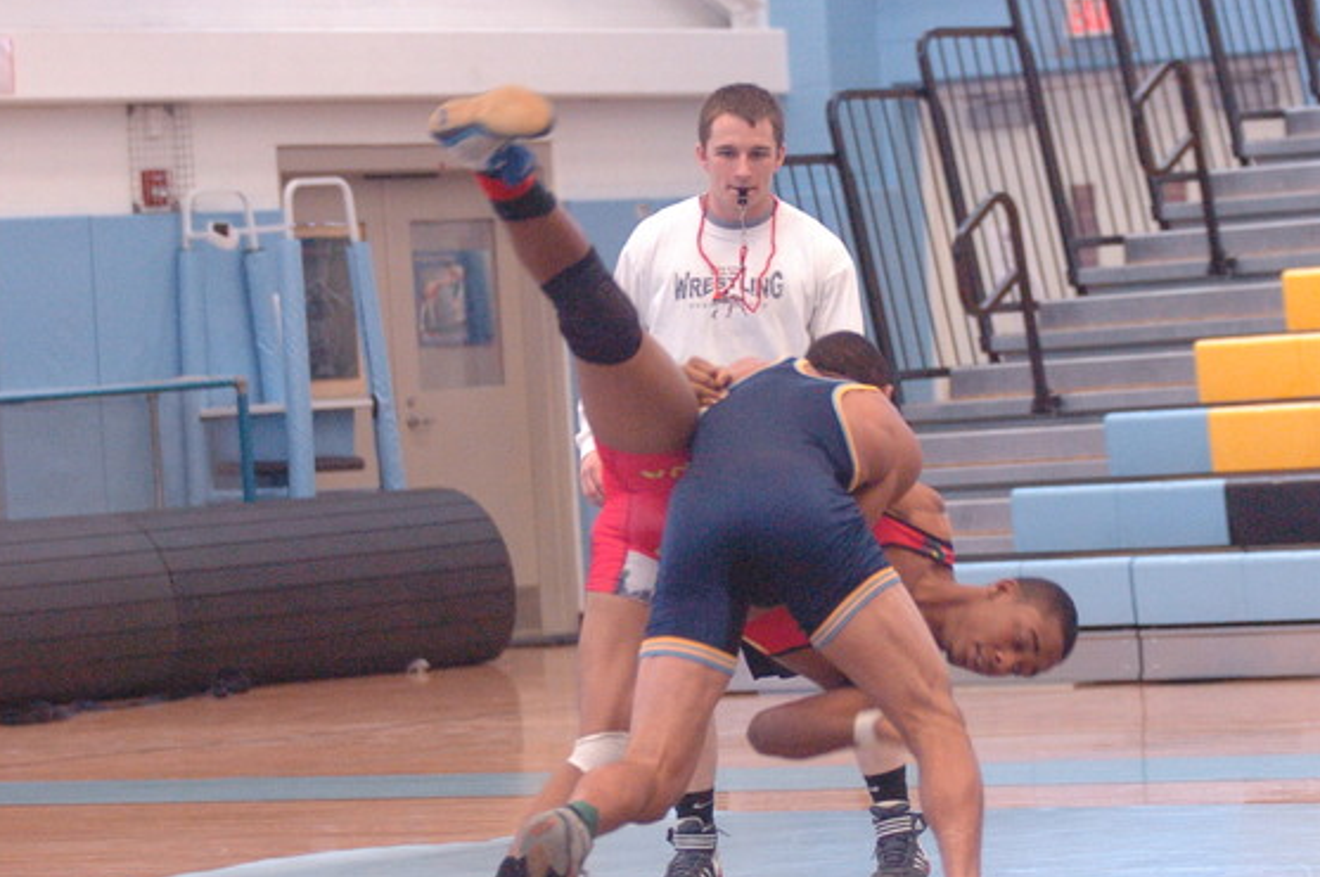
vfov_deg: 6.7
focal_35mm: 205
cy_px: 569
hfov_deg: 10.1
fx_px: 7497
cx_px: 694
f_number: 2.8
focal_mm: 95
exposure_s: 1/250
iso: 1600
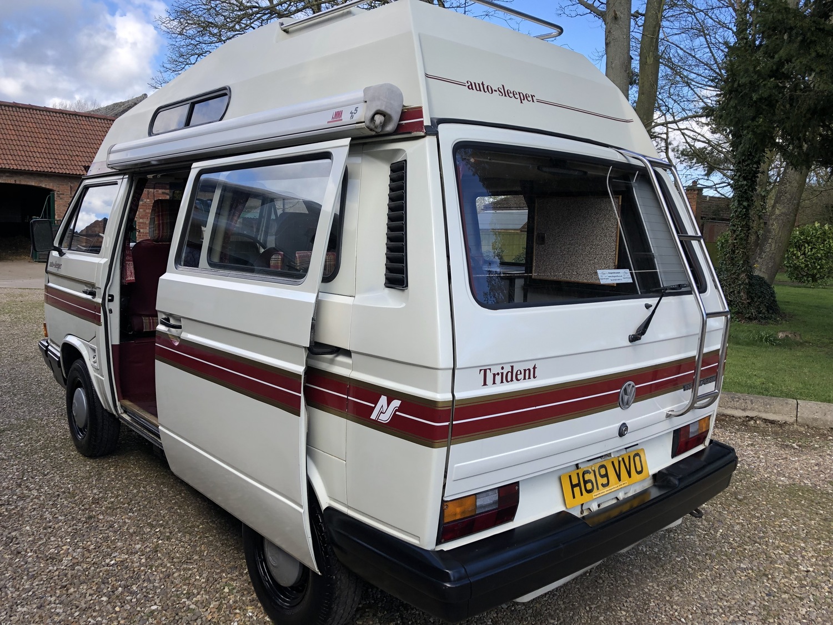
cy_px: 312
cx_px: 416
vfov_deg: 49.7
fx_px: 674
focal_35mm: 28
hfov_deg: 63.4
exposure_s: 1/558
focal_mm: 3.99
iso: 20
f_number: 1.8
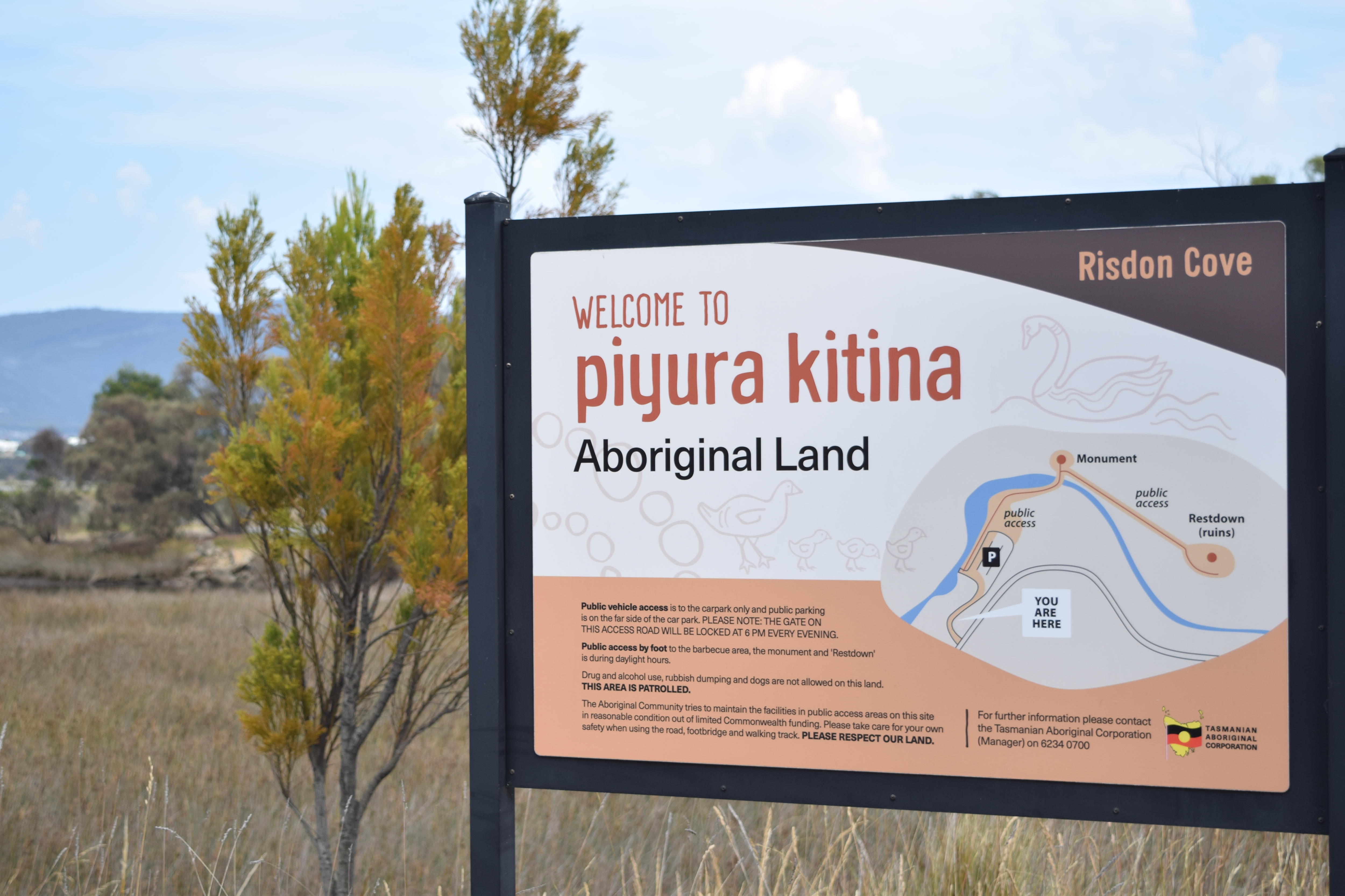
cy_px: 448
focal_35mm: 63
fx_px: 2353
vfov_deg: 21.6
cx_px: 672
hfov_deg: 31.9
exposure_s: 1/400
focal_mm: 42
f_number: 5
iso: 160
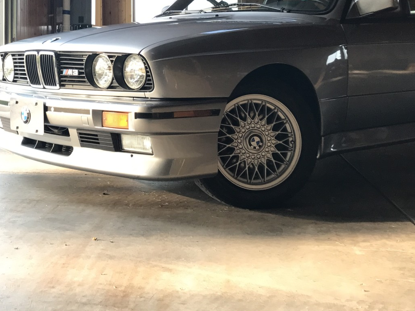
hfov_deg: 33.8
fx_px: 671
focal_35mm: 56
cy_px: 23
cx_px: 116
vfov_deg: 25.2
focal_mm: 3.99
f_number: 1.8
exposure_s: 1/120
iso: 40
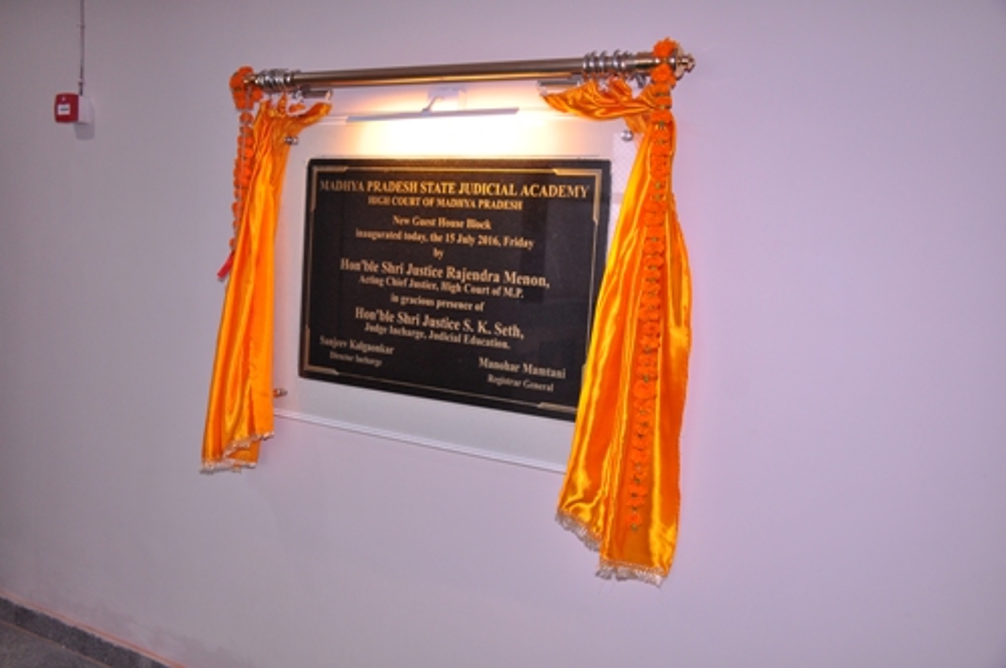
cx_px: 503
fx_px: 921
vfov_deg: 39.9
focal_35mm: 33
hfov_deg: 57.3
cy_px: 334
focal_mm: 22
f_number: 5
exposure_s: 1/60
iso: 400
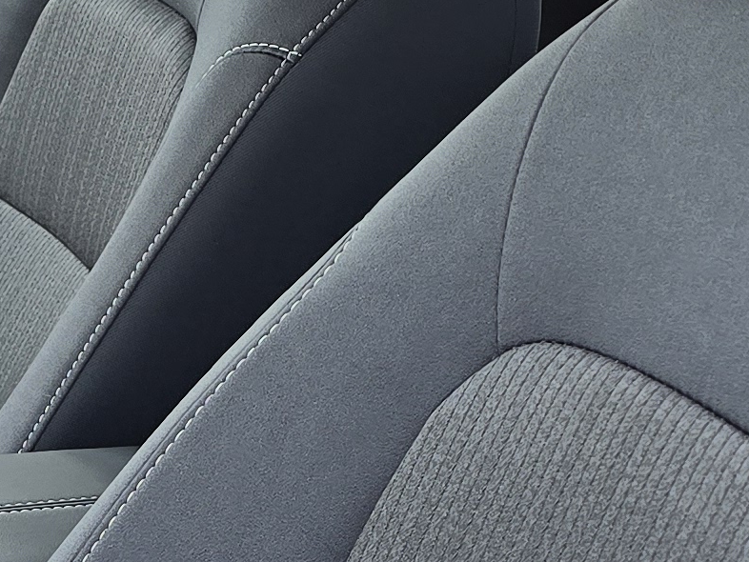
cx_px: 12
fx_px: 2532
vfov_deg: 12.4
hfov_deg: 16.5
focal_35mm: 117
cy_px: 648
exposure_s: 1/180
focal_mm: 6.3
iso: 20
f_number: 1.7
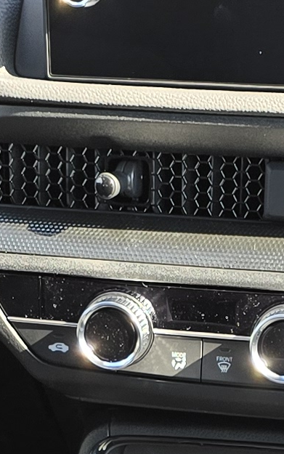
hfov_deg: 8.4
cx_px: 188
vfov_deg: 12.6
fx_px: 1931
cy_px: 718
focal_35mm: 156
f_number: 1.7
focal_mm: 6.3
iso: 50
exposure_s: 1/180
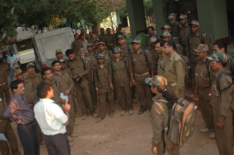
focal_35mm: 42
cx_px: 117
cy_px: 78
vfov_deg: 31.8
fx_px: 273
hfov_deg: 46.4
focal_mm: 28
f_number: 3.5
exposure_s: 1/100
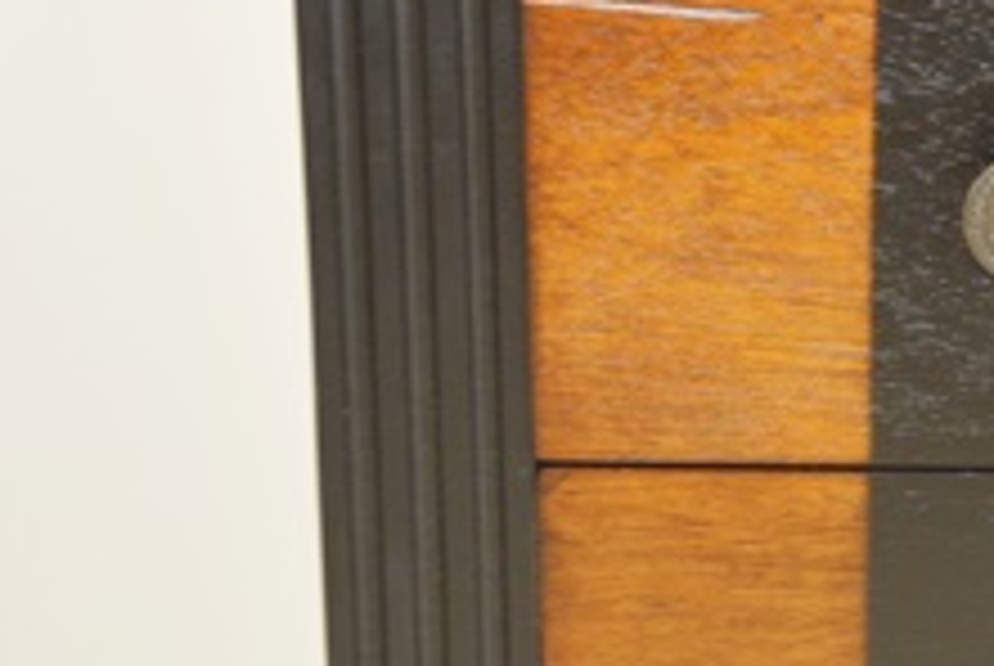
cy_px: 54
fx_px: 3936
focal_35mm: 142
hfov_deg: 13.9
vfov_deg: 9.6
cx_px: 1273
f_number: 5
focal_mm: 35
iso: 720
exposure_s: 1/60
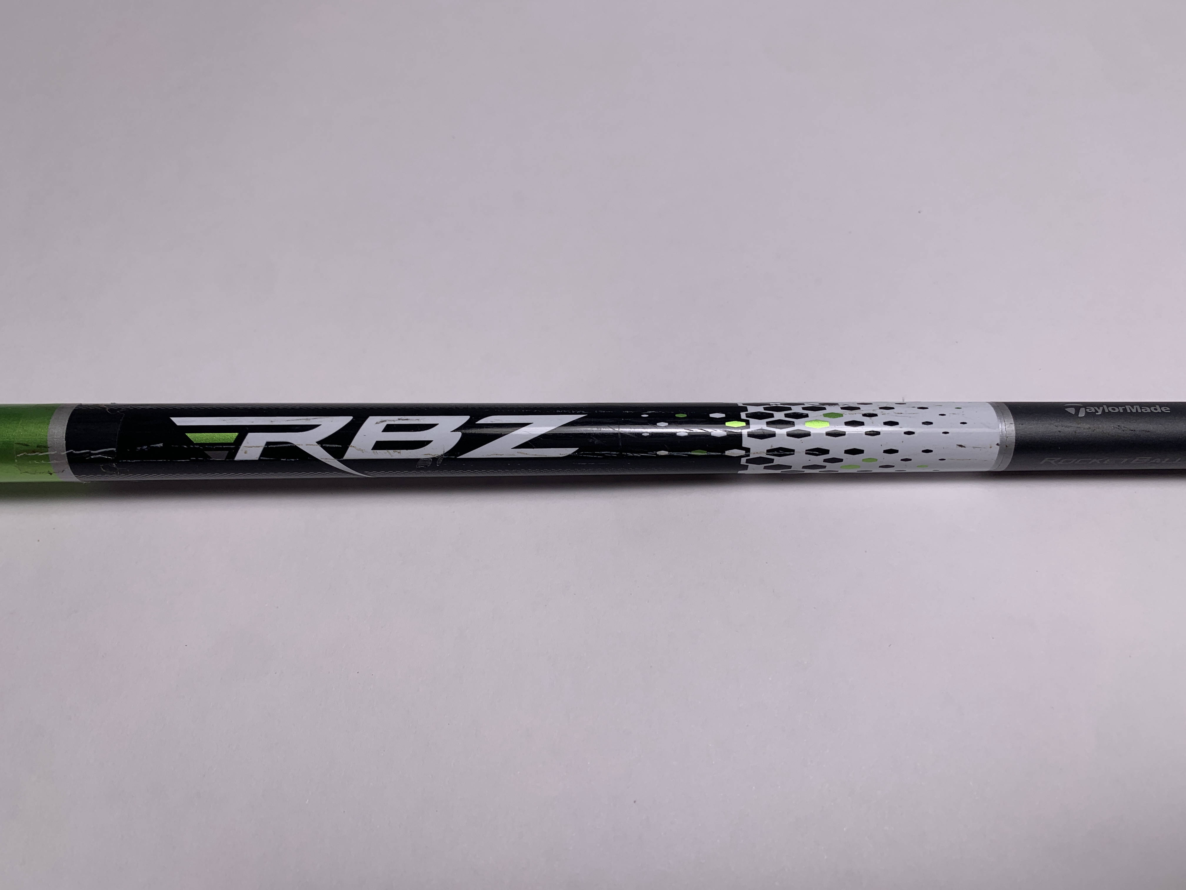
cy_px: 445
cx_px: 593
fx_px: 891
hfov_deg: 67.3
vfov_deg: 53.1
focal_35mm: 26
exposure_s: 1/570
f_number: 1.8
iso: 25
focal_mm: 4.25
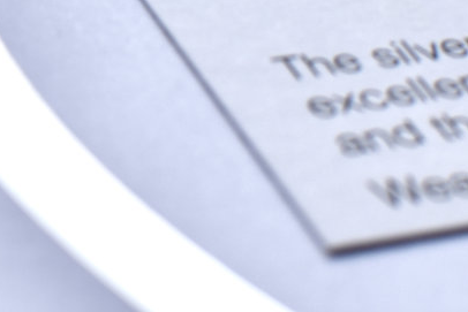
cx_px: -286
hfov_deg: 10.0
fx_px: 2573
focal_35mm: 198
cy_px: -178
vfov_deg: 6.8
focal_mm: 35
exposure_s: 1/500
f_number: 8
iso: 100
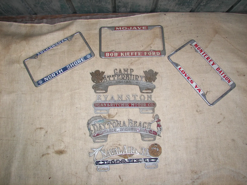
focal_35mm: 36
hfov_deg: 51.4
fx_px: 257
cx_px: 124
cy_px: 92
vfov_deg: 39.7
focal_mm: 6
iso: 100
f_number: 2.8
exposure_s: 1/30
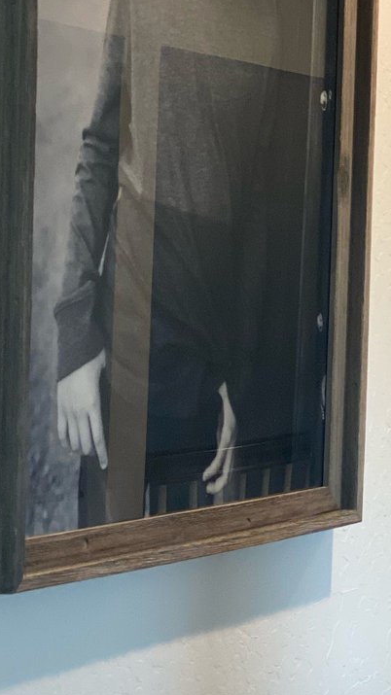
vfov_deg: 15.7
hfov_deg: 8.7
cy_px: 333
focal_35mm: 137
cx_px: 485
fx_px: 2526
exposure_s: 1/60
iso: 160
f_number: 2
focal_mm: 6
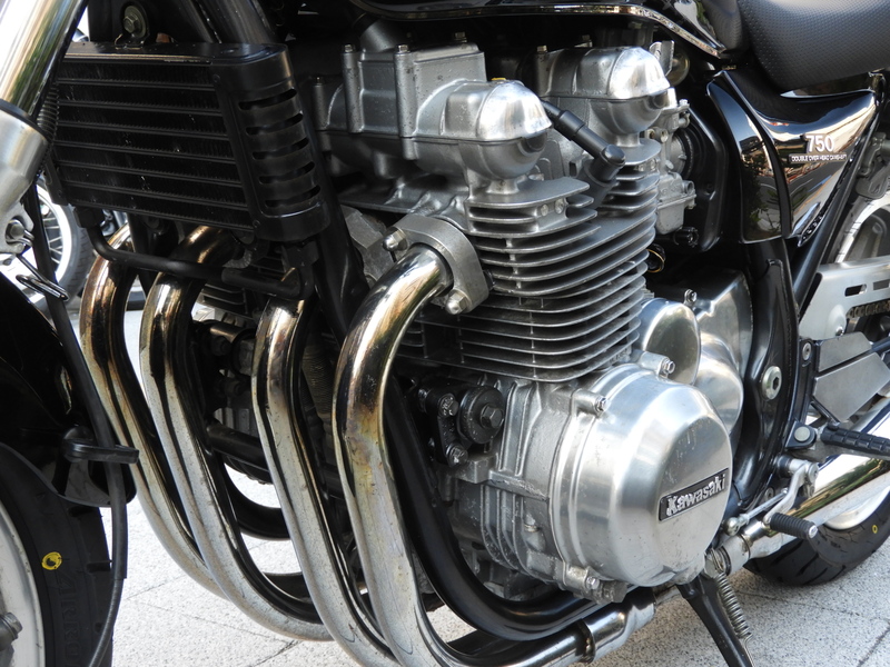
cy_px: 334
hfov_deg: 38.2
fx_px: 1286
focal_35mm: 50
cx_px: 445
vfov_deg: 29.1
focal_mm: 9
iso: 220
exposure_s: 1/30
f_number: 4
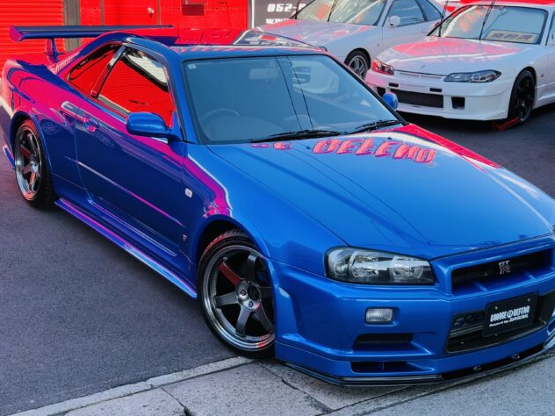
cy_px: 195
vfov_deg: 25.7
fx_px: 914
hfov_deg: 33.8
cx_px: 288
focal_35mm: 57
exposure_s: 1/561
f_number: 1.78
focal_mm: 6.76
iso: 64
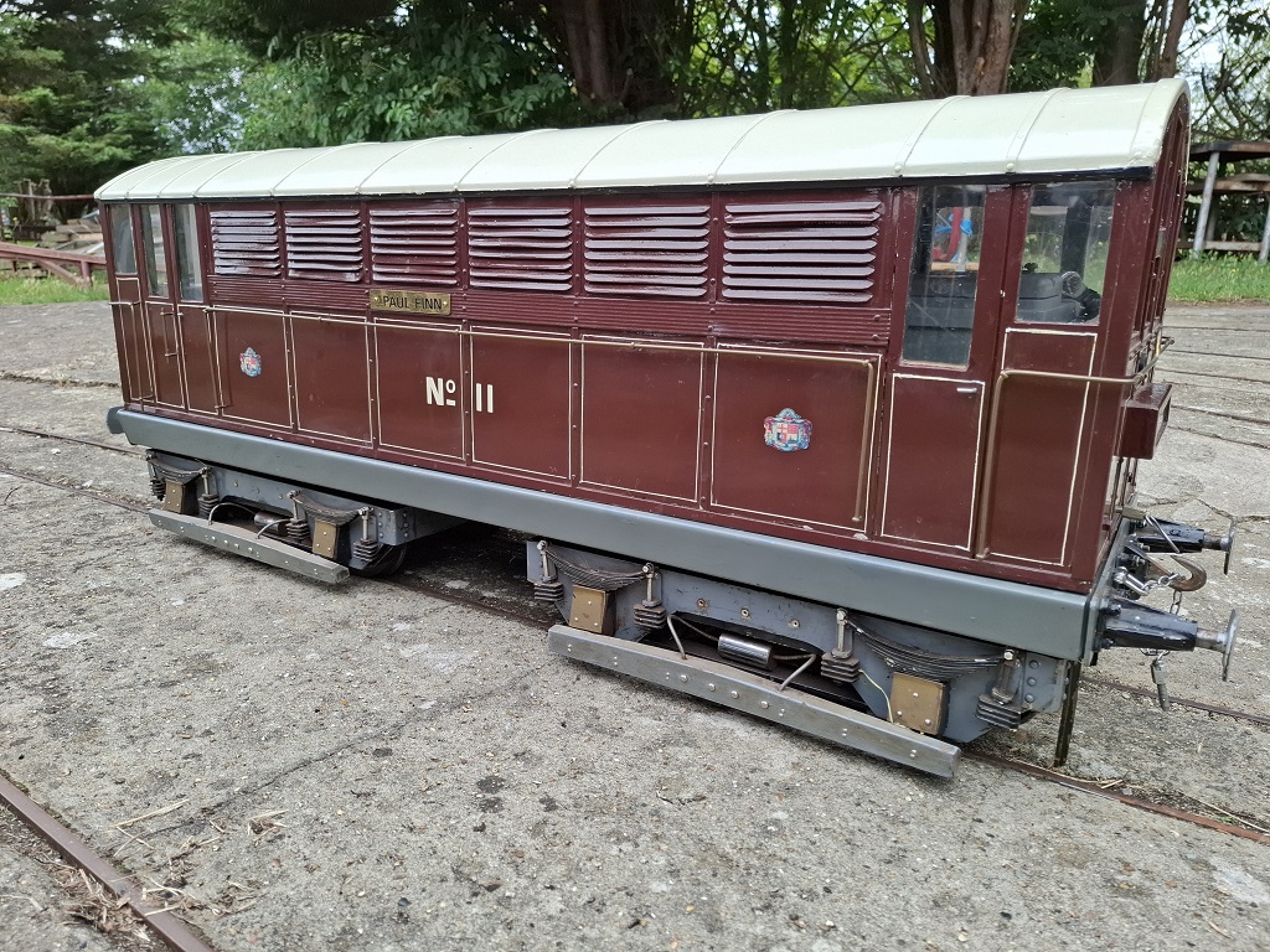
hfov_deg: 73.9
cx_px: 635
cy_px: 476
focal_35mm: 23
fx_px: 844
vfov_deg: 58.9
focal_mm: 5.54
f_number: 1.8
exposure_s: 1/470
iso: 50
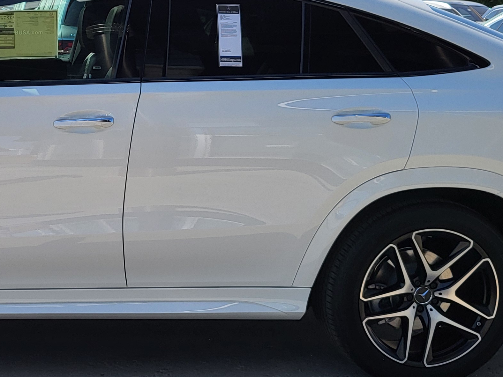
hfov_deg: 28.2
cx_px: 41
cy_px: 207
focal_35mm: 66
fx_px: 959
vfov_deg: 22.2
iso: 40
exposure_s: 1/2657
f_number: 1.8
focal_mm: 5.4
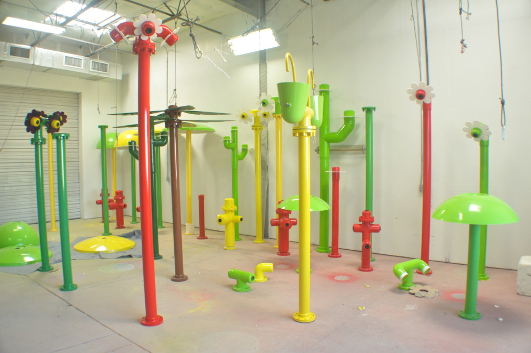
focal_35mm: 33
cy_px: 176
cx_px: 266
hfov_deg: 57.3
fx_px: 486
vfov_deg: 39.9
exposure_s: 1/160
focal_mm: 22
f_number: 5
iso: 1250
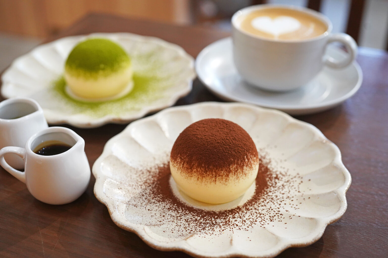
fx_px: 539
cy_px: 129
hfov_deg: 39.6
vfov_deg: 27.0
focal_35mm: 50
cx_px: 194
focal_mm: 50
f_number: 4
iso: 3200
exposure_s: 1/400
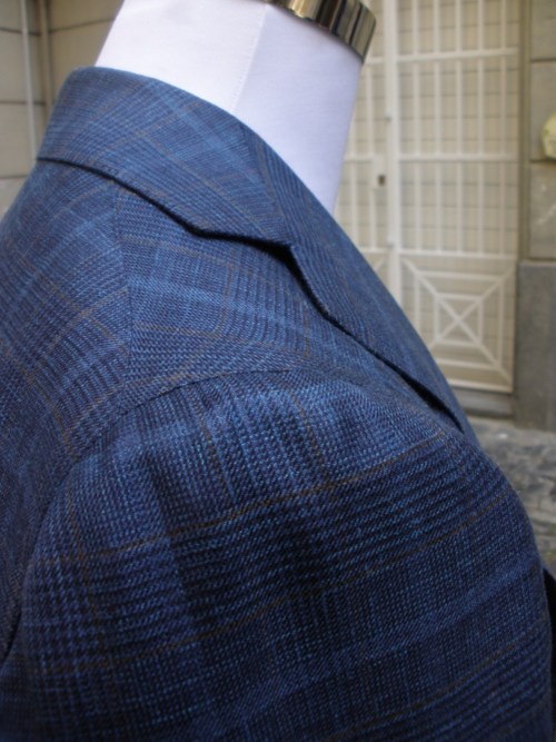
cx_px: 278
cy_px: 371
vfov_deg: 51.4
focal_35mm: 36
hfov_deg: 39.6
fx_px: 771
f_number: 3.5
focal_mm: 6.3
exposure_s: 1/80
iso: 64
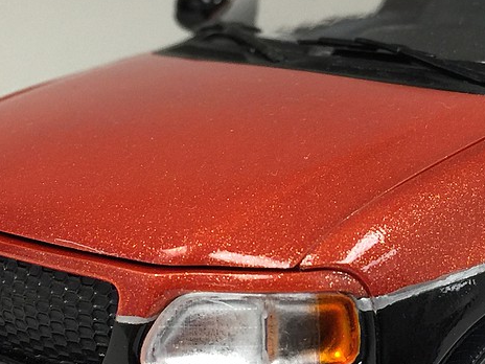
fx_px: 1121
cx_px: 383
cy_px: 220
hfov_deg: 24.1
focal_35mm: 80
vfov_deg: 18.4
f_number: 2.2
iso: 40
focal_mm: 4.15
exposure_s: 1/30
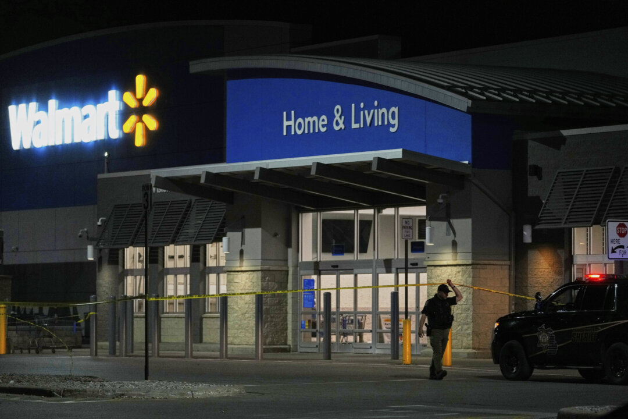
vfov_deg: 8.7
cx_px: 314
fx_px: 2756
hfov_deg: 13.0
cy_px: 210
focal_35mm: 158
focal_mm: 158
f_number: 2.8
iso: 2000
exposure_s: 1/250
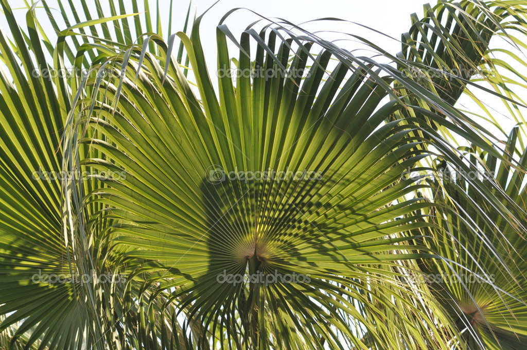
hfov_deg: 16.1
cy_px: 175
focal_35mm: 128
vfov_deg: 10.7
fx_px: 1864
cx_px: 264
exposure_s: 1/800
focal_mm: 85
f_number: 7.1
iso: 640
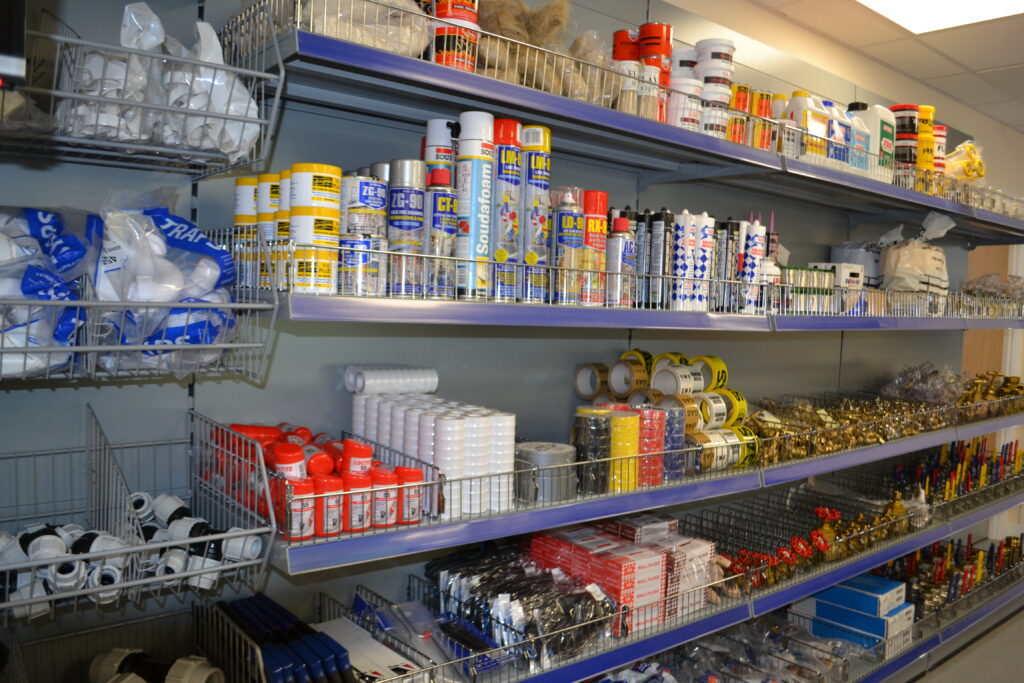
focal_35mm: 27
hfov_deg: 67.4
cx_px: 512
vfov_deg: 47.9
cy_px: 342
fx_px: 768
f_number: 3.5
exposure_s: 1/60
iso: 400
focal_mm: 18
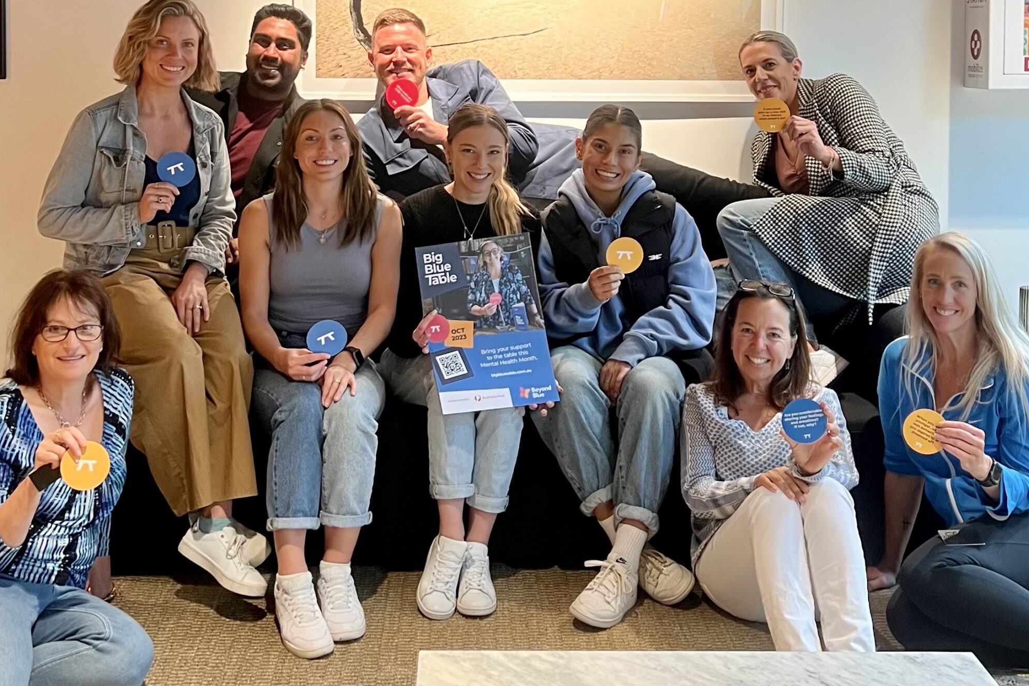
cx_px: 506
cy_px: 313
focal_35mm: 28
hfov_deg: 65.5
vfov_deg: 46.4
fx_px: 800
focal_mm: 5.7
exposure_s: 1/50
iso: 100
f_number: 1.5
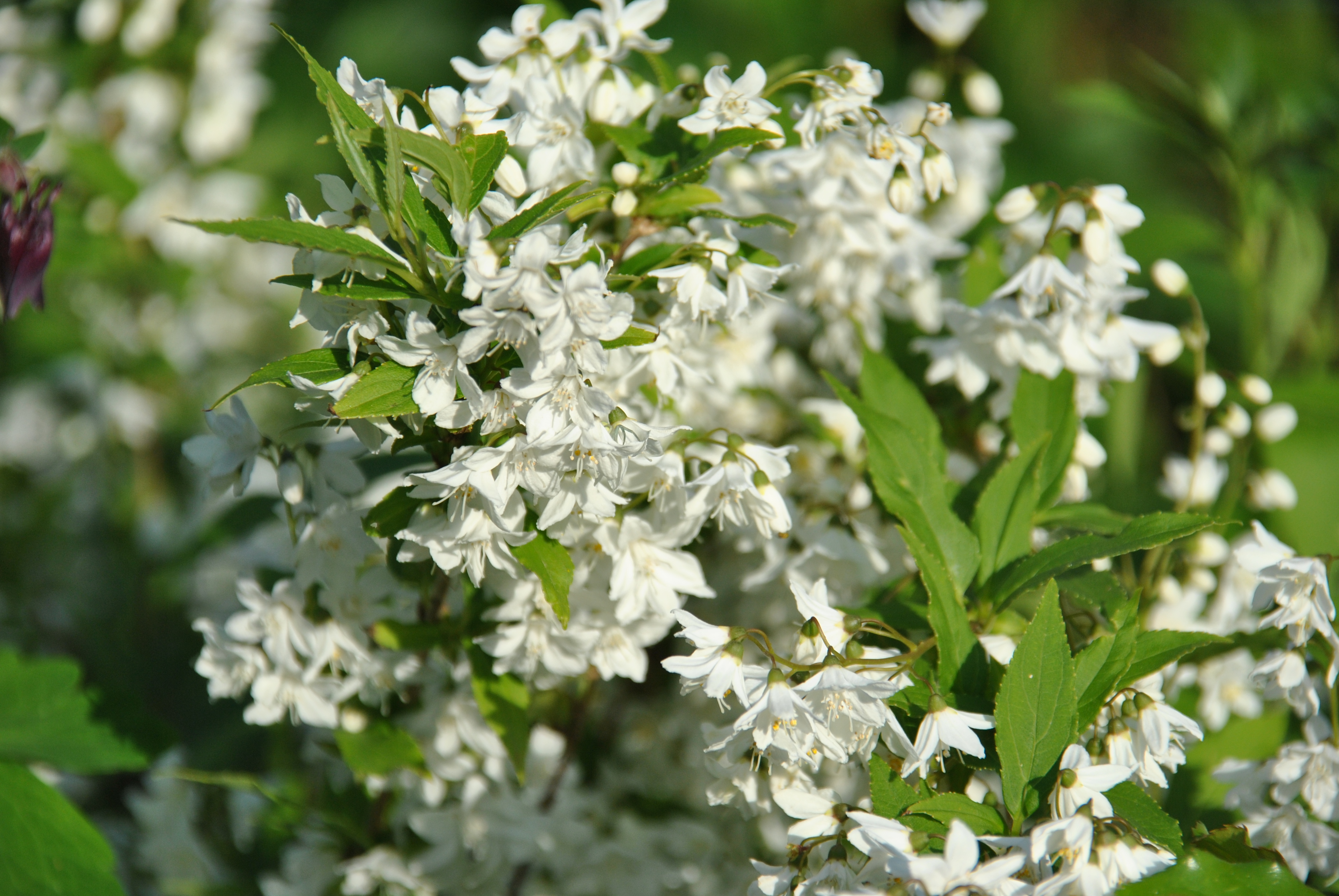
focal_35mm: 300
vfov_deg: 4.6
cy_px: 448
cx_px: 670
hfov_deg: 6.9
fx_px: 11172
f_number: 6.3
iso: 200
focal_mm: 200
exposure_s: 1/800
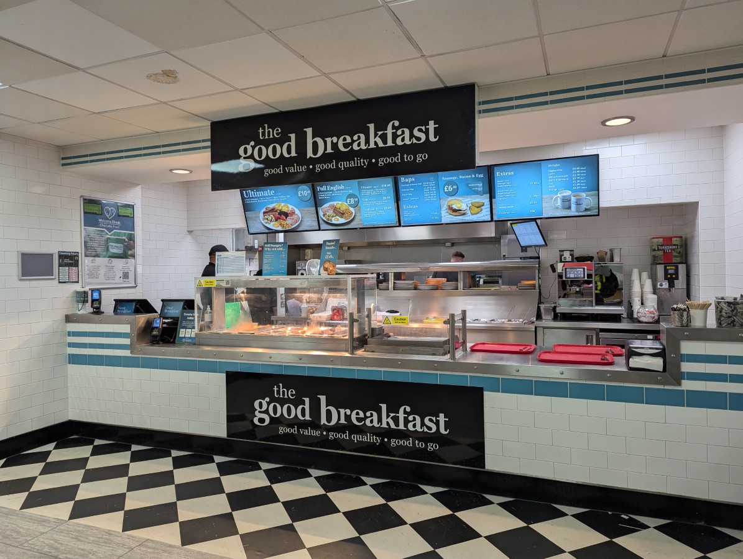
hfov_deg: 71.5
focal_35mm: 24
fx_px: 516
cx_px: 372
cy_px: 280
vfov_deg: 56.9
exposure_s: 1/100
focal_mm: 6.81
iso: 100
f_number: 1.85
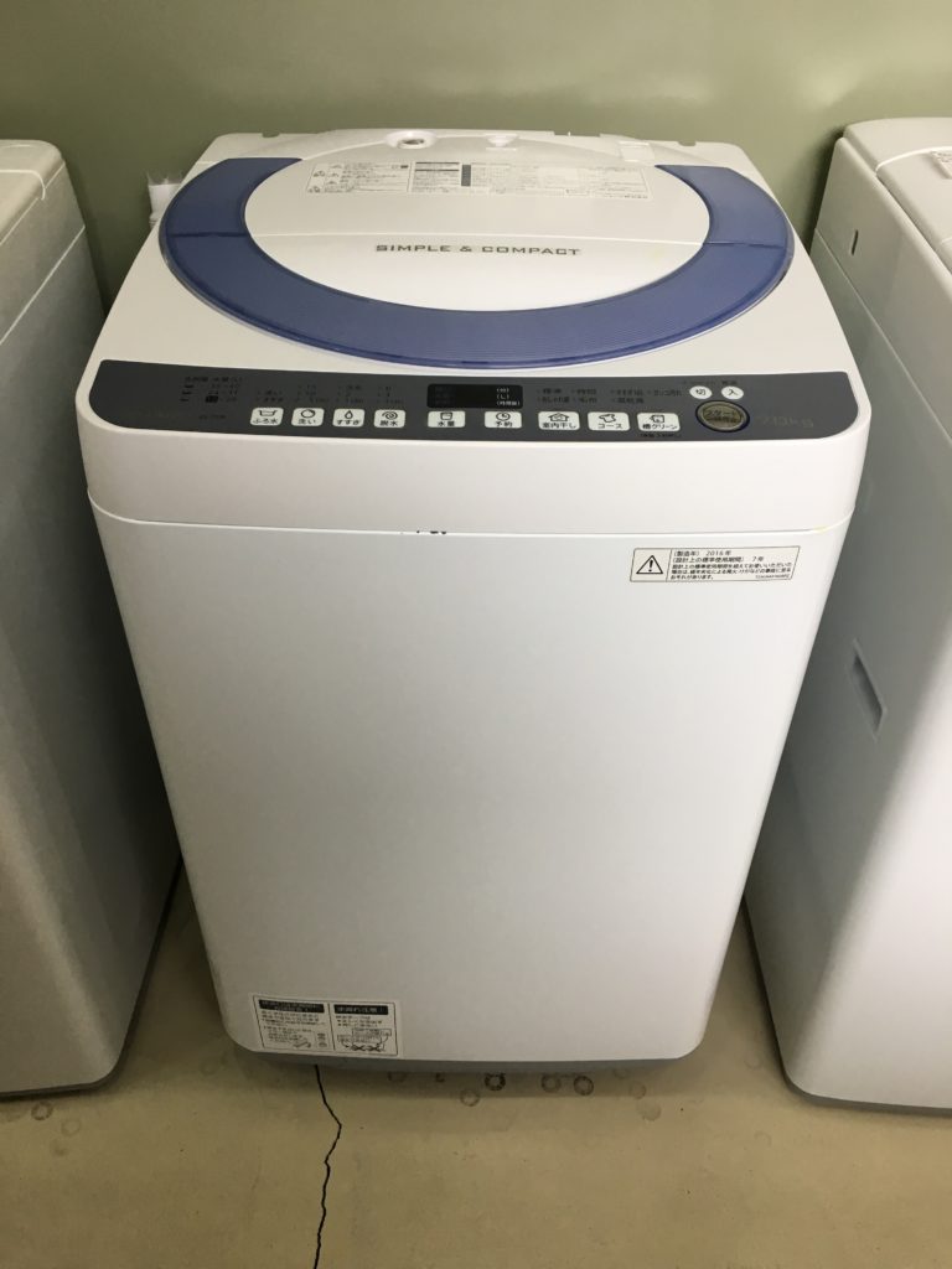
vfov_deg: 61.7
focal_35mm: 29
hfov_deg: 48.2
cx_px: 476
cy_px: 634
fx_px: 1063
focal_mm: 4.15
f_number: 2.2
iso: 32
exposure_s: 1/30
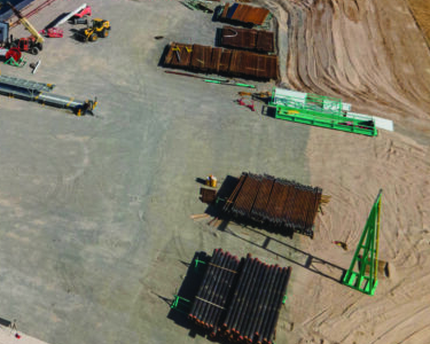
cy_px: -36
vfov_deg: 22.5
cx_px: -109
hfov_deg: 25.9
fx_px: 814
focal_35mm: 64
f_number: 2.8
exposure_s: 1/13
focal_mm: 4.5
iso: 210
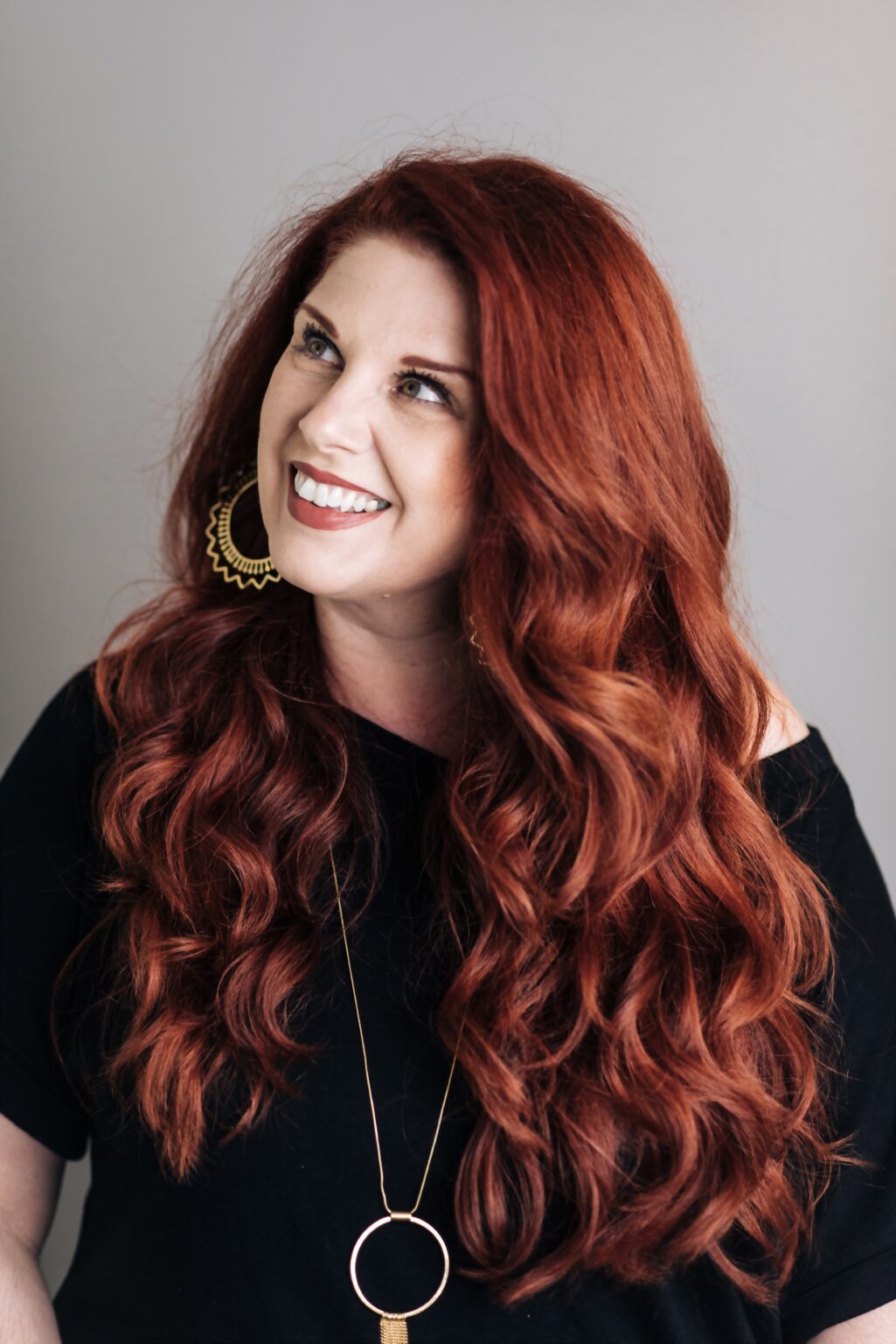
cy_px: 672
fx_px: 3171
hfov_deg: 16.1
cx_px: 448
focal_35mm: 85
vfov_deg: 23.9
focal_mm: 85
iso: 500
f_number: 2.5
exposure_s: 1/800
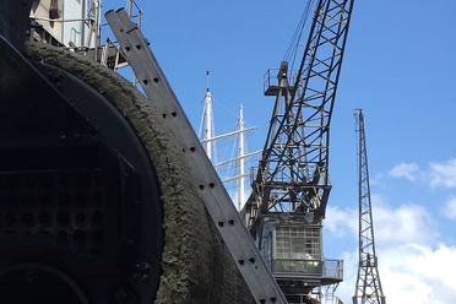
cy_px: 196
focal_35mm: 83
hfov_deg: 23.4
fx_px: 1051
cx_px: -11
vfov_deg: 16.4
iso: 25
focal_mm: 4.15
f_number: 2.2
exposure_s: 1/827
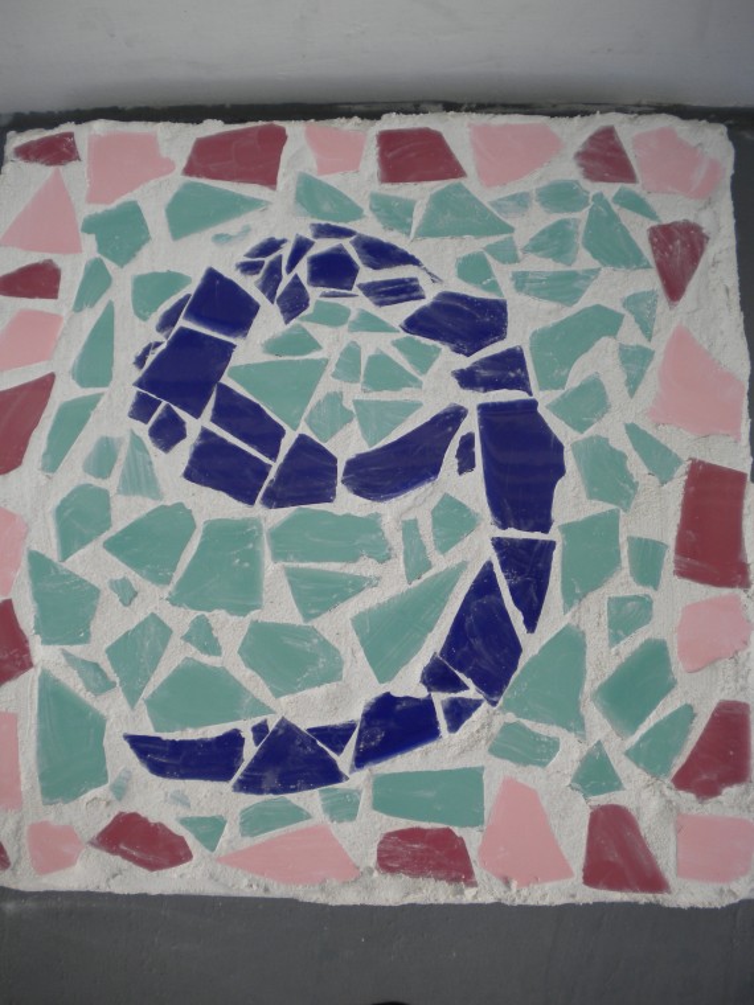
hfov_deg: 40.7
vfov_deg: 52.6
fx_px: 1016
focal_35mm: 35
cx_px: 377
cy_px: 502
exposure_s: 1/135
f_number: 3.1
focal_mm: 6.3
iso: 80
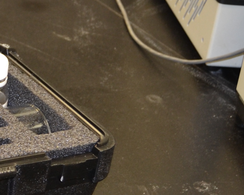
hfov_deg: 13.5
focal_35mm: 135
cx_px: -118
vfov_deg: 11.4
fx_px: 975
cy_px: 58
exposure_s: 1/60
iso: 400
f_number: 4
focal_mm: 20
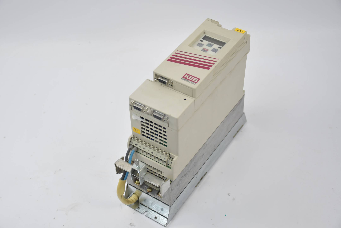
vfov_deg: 23.8
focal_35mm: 57
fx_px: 540
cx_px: 170
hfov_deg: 35.1
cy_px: 114
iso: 320
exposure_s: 1/125
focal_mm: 38
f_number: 4.2
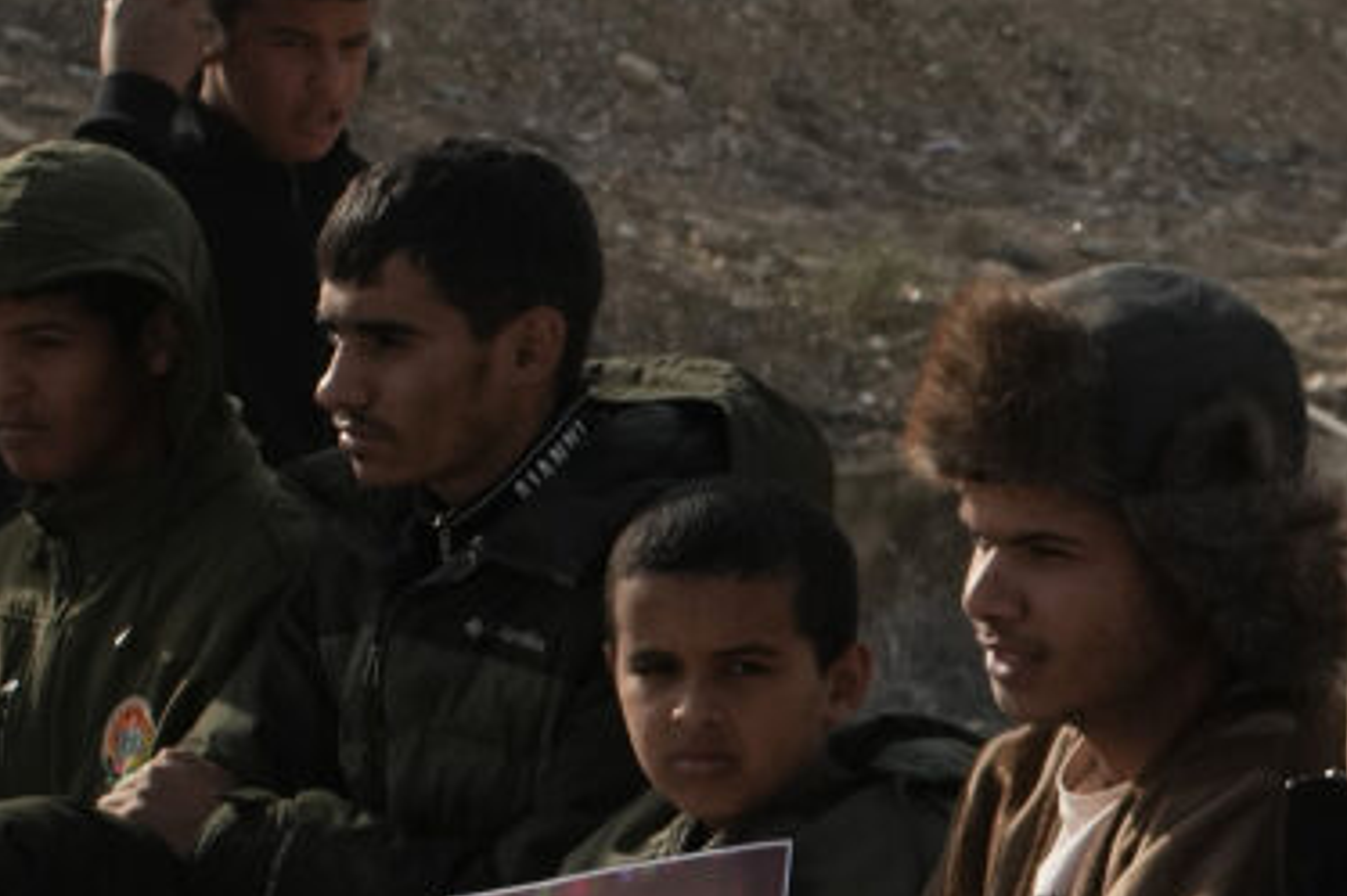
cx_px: 1871
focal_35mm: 165
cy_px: 981
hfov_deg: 12.0
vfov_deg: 8.3
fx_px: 6171
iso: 500
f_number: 8
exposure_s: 1/1250
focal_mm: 35
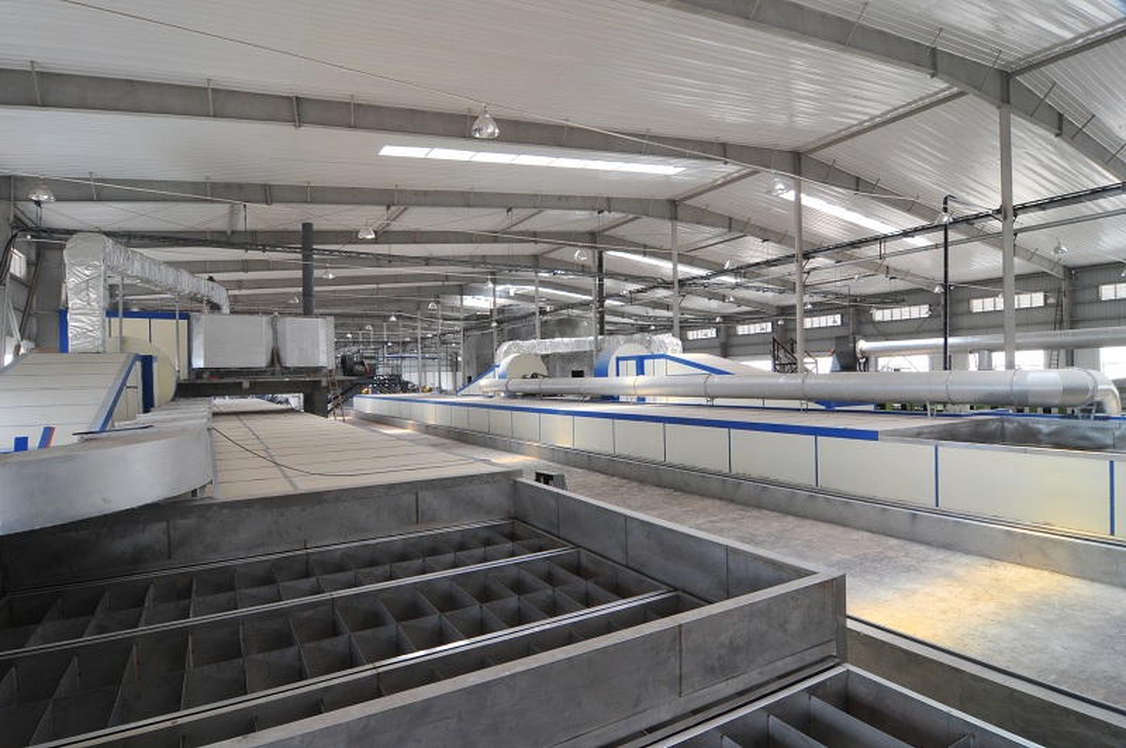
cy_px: 374
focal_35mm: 18
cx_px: 563
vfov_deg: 67.2
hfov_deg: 90.1
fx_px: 562
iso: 320
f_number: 13
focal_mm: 12
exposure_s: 1/8
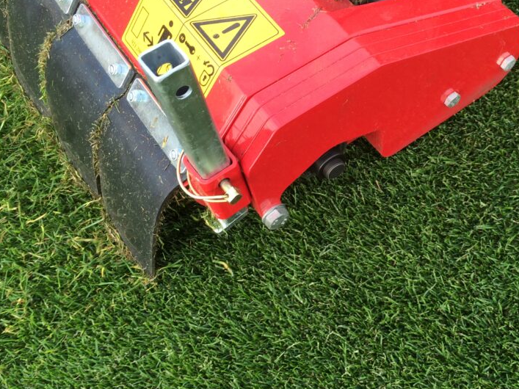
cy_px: 161
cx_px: 373
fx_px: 630
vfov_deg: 34.3
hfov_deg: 43.7
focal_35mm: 42
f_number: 2.2
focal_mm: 4.15
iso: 32
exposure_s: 1/291
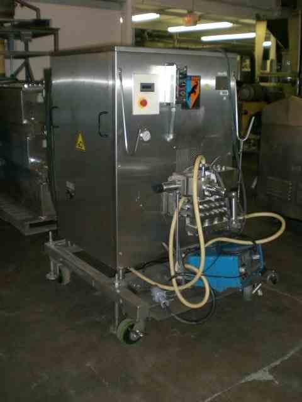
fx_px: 442
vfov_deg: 49.0
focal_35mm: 38
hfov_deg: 37.7
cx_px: 151
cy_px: 201
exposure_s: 1/60
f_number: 3.1
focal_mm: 6.3
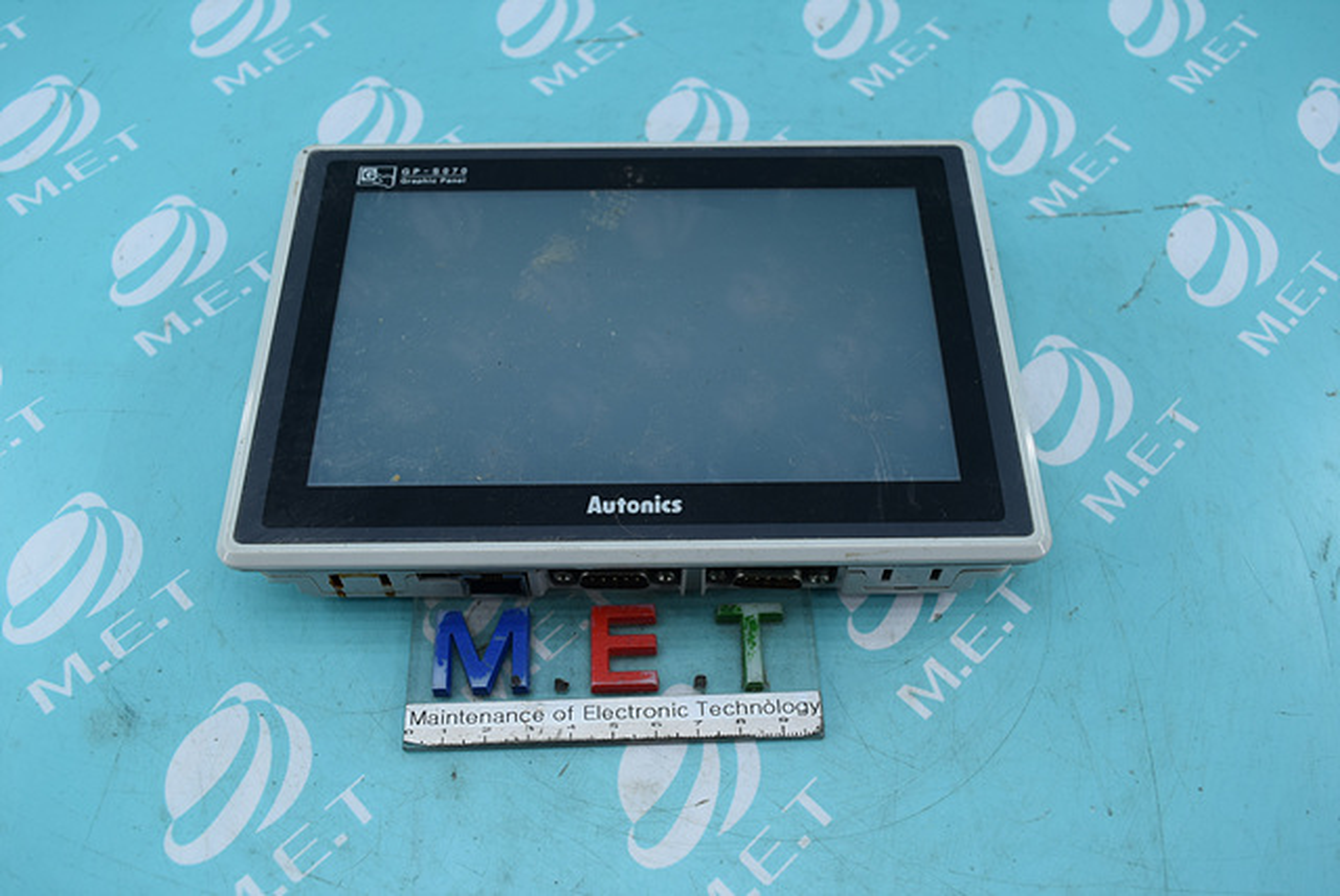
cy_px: 448
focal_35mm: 34
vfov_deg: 38.4
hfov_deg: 55.1
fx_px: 1285
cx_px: 670
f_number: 5.6
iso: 400
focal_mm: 23
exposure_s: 1/125
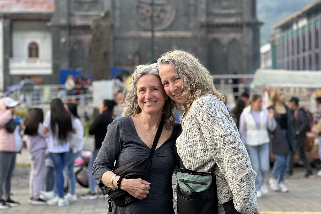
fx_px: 722
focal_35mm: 81
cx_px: 161
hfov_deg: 25.1
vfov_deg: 16.8
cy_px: 93
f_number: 2.8
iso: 100
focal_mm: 9
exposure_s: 1/121
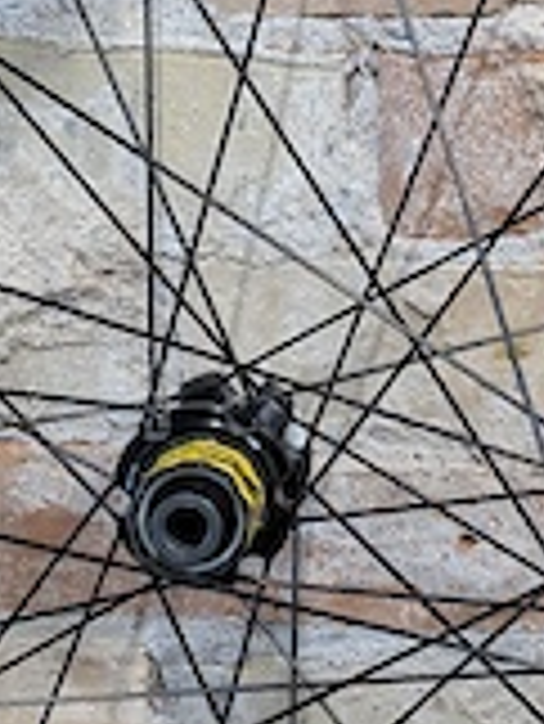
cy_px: 279
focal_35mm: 134
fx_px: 2804
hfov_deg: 11.0
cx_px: 477
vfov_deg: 14.7
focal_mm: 4.38
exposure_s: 1/24
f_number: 1.73
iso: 168
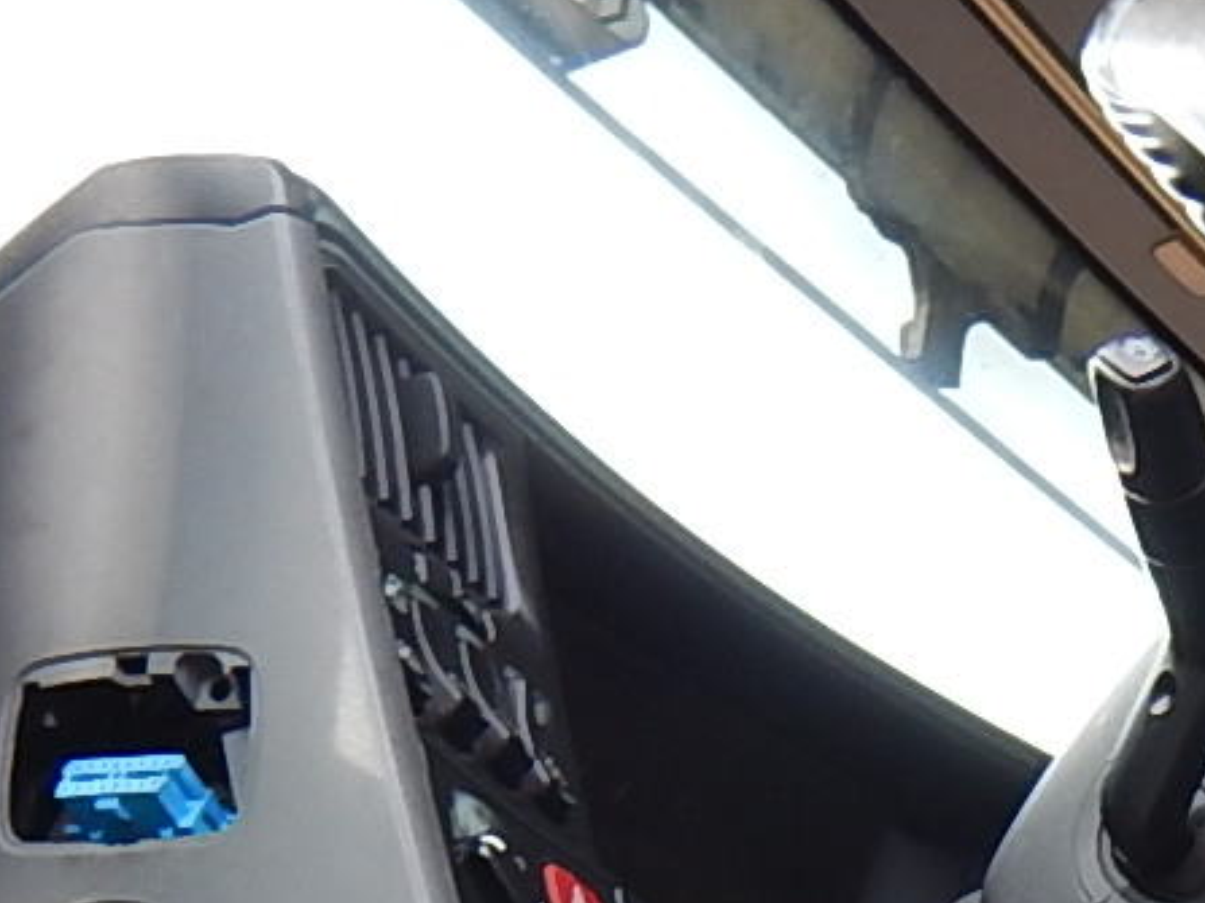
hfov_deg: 21.5
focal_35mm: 86
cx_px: 1348
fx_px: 2993
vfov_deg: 15.3
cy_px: 1515
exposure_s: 1/100
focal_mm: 4.3
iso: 125
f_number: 2.8
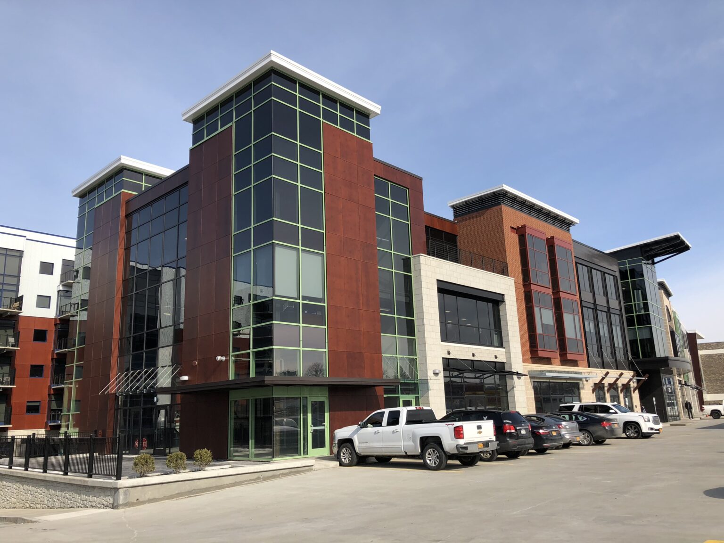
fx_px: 586
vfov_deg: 49.7
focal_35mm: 28
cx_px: 362
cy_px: 272
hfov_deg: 63.4
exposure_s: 1/1567
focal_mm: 4
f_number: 1.8
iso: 20
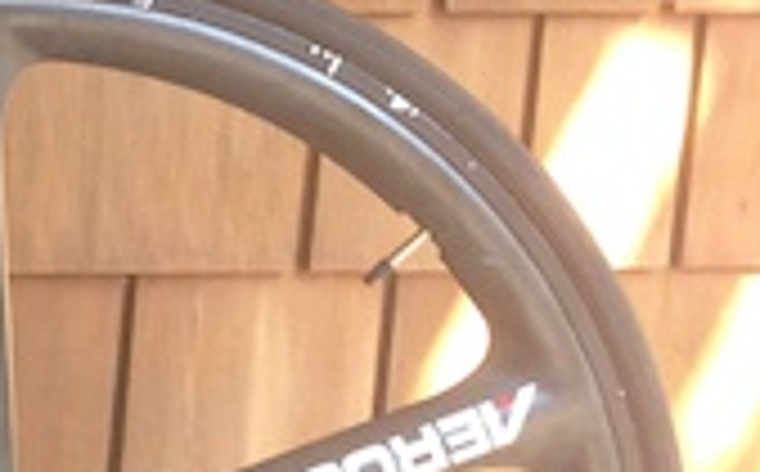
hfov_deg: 10.9
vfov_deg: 7.9
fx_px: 3433
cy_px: 265
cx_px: -1016
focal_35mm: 166
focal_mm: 4.12
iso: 64
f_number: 2.4
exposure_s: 1/60
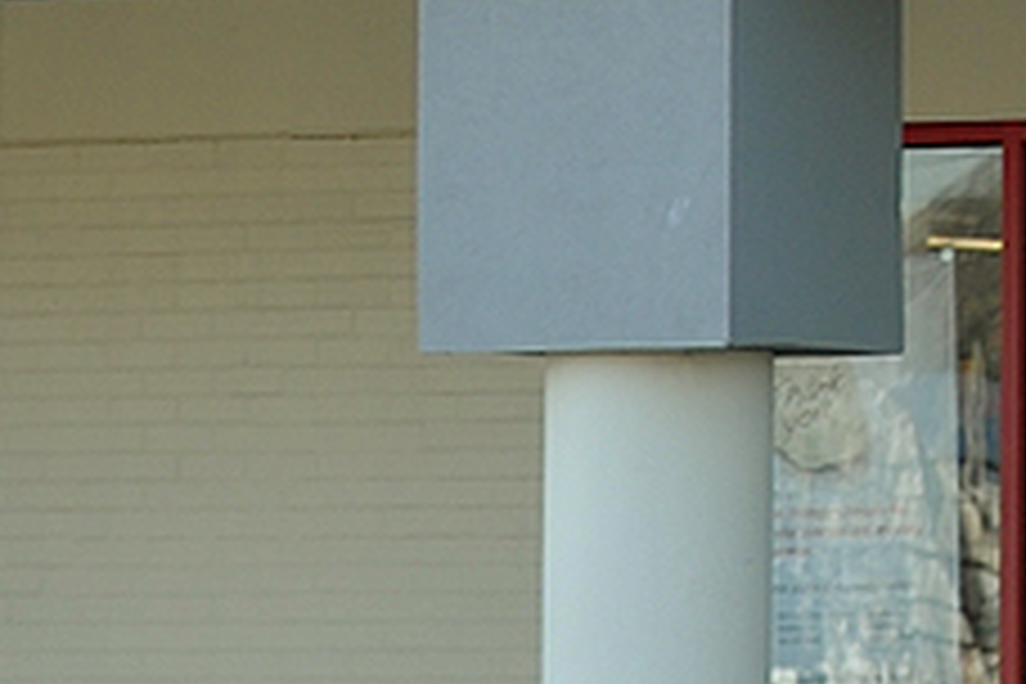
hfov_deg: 4.1
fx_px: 13992
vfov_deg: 2.8
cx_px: 2668
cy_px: -227
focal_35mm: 491
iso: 200
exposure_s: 1/500
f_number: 3.2
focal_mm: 70
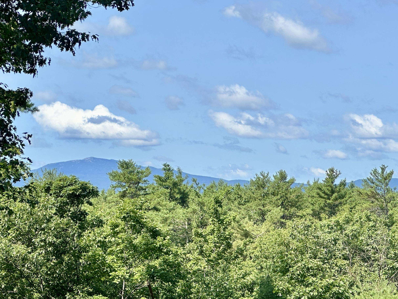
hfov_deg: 25.3
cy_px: 150
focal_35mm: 77
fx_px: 886
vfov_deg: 19.1
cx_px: 199
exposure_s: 1/769
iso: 32
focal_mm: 9
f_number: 2.8
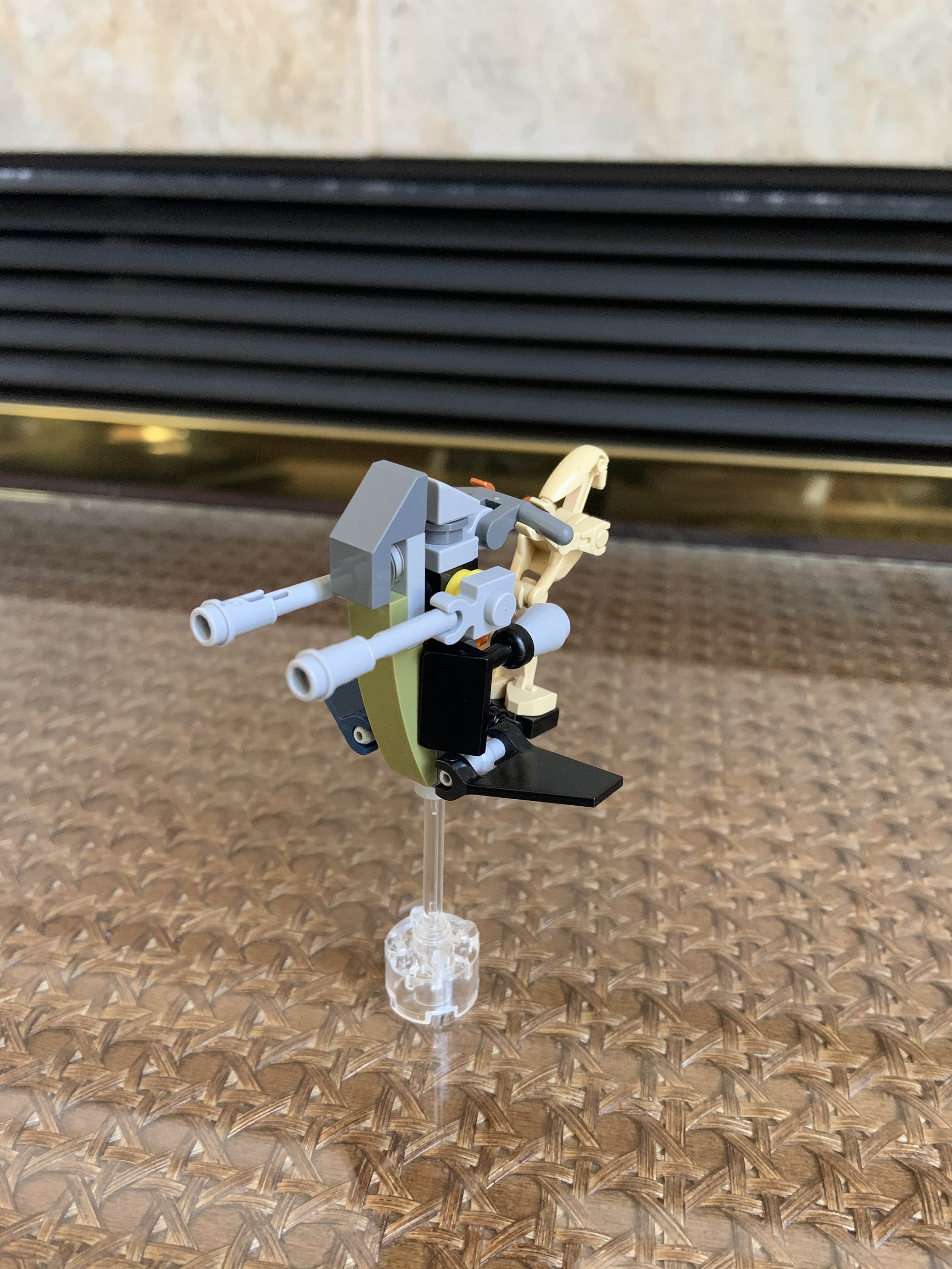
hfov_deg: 53.1
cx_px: 476
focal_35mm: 26
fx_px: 953
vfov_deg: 67.3
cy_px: 634
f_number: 1.8
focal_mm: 4.25
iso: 400
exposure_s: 1/32
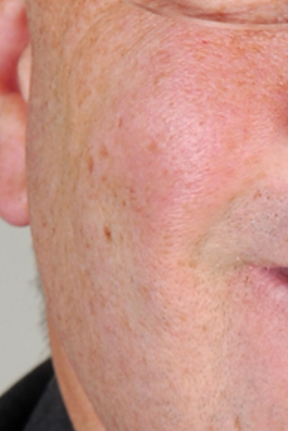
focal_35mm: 342
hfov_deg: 4.0
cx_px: 416
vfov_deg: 6.0
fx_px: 4100
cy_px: 145
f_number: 9
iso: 200
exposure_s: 1/250
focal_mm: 55
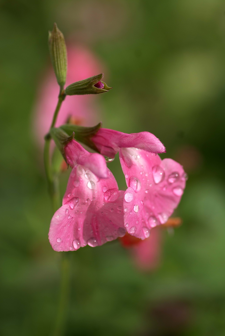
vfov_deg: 15.2
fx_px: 1262
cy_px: 168
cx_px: 112
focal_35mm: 135
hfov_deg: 10.2
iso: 80
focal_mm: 90
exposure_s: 1/160
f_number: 5.6
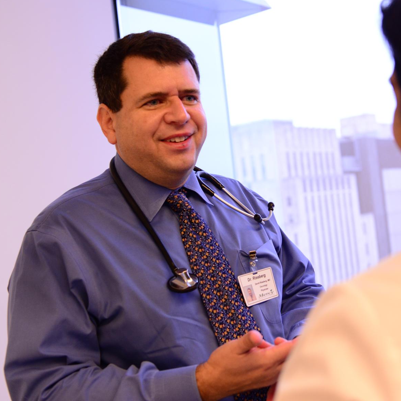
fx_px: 721
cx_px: 272
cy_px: 197
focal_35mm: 55
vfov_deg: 31.1
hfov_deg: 30.8
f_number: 4
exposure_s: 1/160
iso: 1600
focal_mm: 38
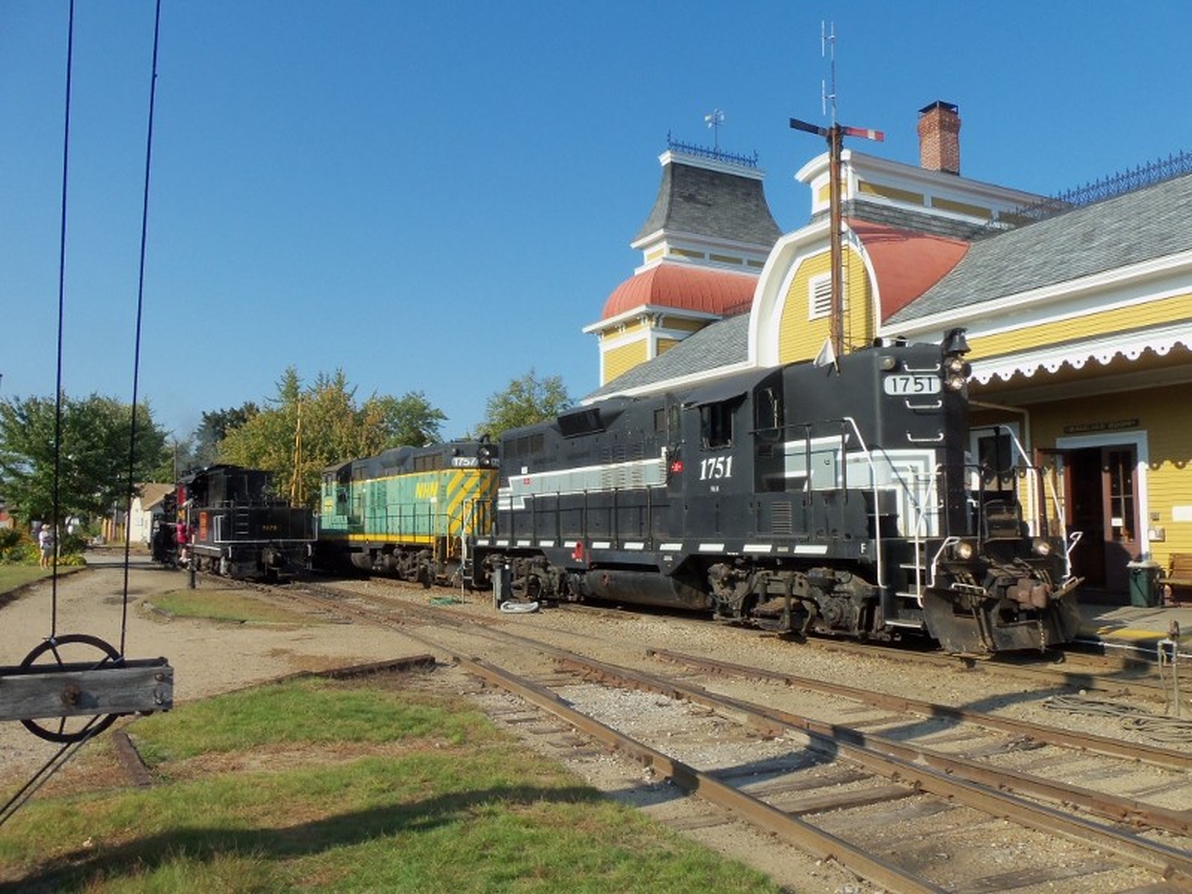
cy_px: 447
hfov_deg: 61.7
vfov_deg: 48.2
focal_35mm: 29
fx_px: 999
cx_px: 596
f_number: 8.6
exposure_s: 1/100
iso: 80
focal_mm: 5.2
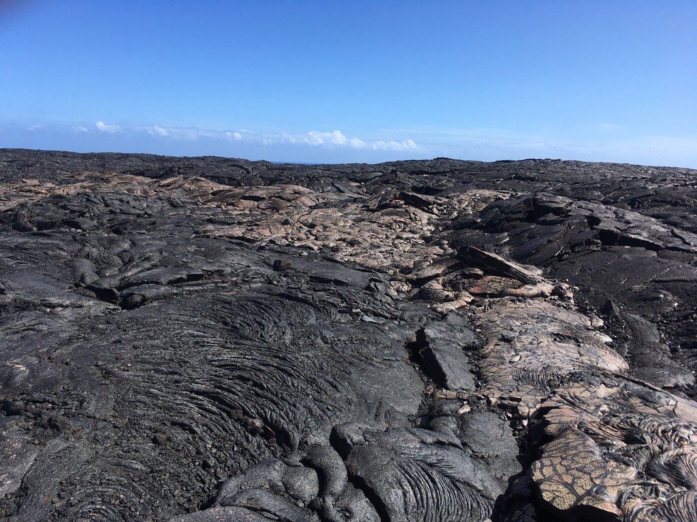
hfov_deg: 61.7
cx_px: 348
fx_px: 584
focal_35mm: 29
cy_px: 261
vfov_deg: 48.2
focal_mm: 4.15
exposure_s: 1/1261
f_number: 2.2
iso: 25
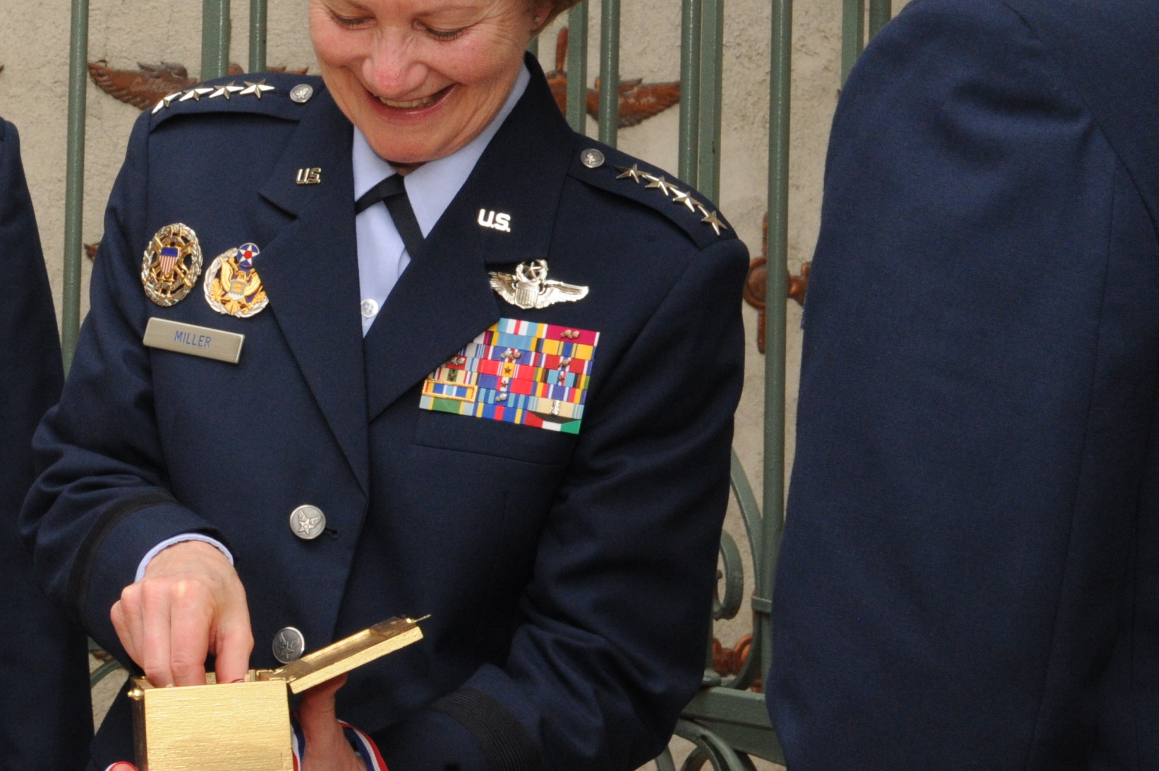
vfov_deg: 8.3
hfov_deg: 12.3
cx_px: 17
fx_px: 5308
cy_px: -21
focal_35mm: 165
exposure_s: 1/160
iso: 2500
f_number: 18
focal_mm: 75
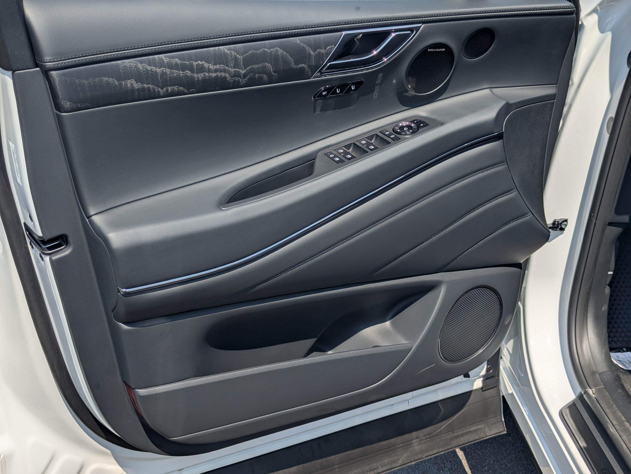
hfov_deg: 39.7
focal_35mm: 48
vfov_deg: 30.3
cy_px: 237
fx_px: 875
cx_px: 316
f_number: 1.85
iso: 45
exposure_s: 1/3165
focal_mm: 6.81
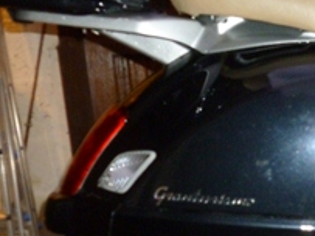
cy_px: 203
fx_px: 646
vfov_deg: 20.4
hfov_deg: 25.6
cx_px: 335
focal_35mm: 71
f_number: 3.4
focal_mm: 5.4
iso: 400
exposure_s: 1/5
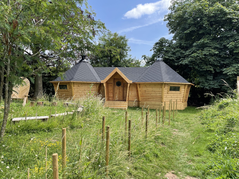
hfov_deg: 67.3
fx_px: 180
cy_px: 90
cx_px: 120
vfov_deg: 53.1
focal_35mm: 26
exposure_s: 1/1125
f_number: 1.6
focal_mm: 4.2
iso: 32
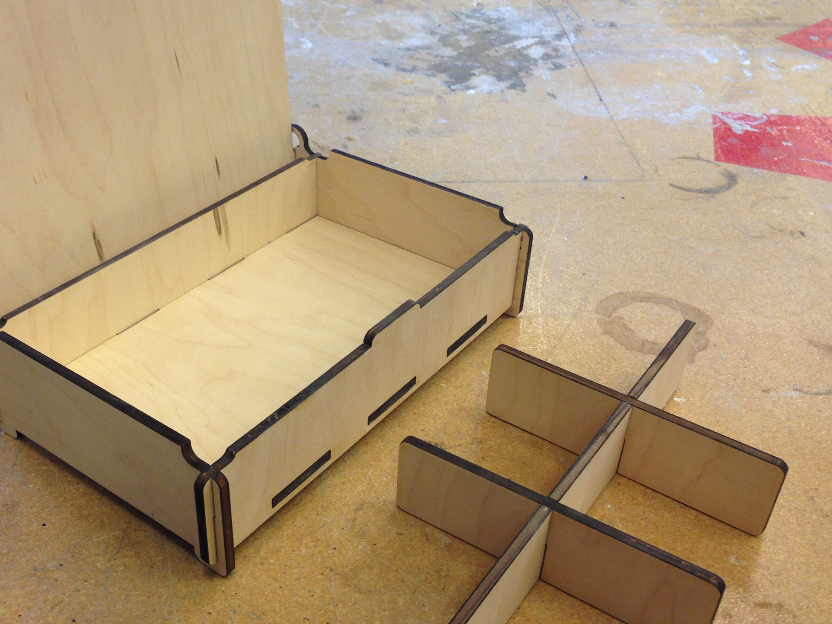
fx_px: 1009
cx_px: 337
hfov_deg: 44.6
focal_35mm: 42
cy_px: 345
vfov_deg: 34.3
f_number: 2.4
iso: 80
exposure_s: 1/20
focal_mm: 4.12
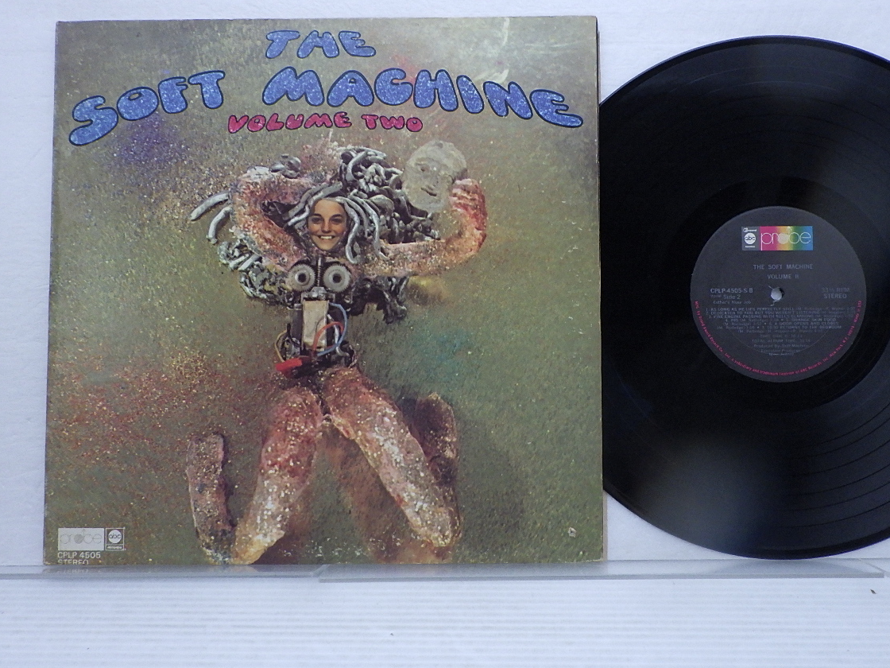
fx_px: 823
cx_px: 486
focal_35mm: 32
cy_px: 301
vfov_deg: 44.1
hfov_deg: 56.7
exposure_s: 1/160
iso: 400
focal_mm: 5
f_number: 3.5
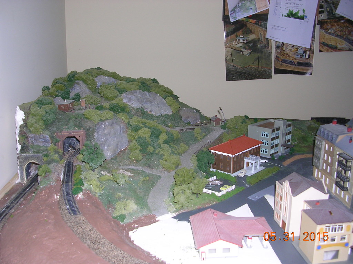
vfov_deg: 37.7
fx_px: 388
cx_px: 176
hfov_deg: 49.0
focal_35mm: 38
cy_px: 132
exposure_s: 1/60.1
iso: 50
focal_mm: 5.8
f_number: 2.8
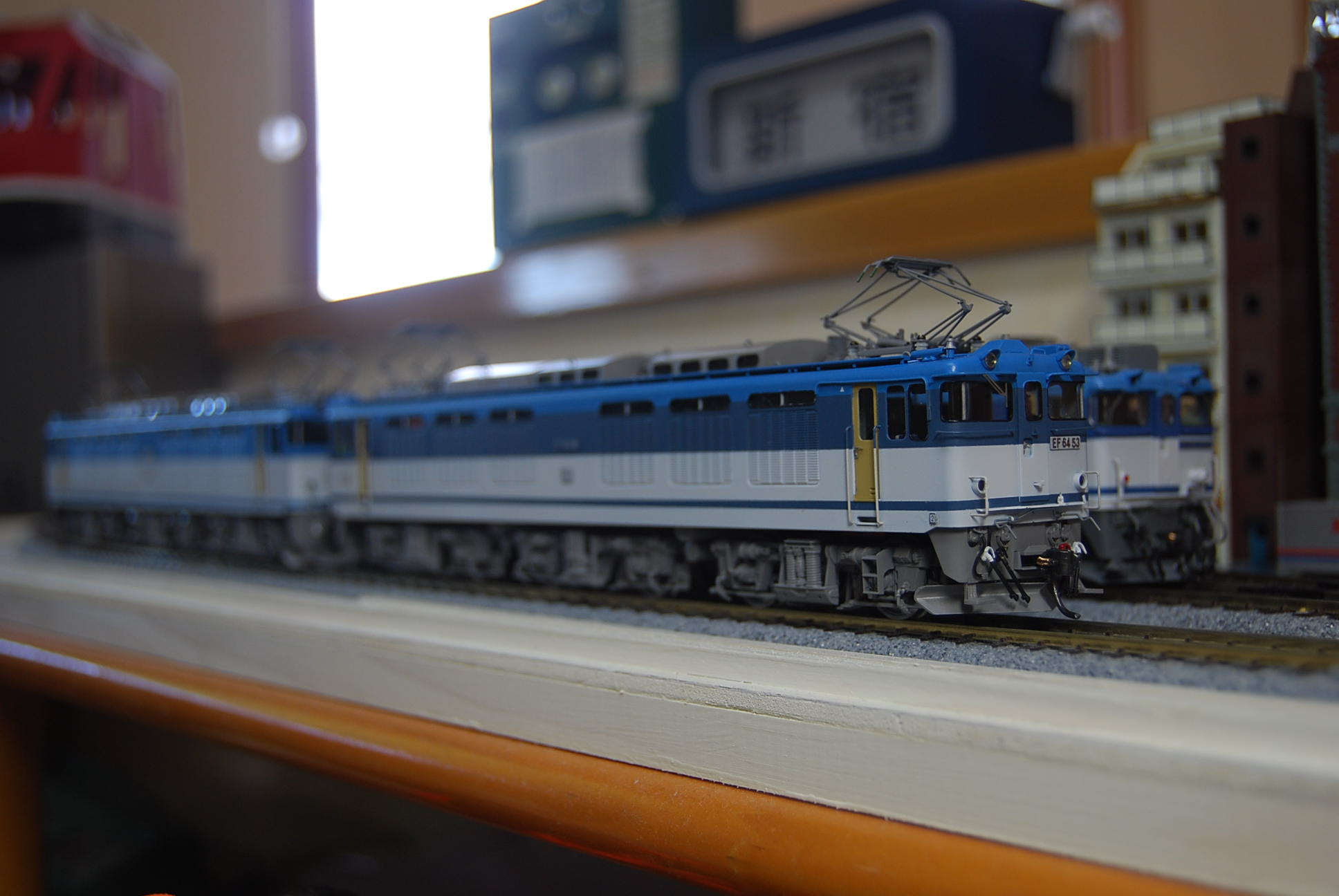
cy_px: 448
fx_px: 1732
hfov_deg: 42.3
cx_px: 670
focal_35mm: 46
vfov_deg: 29.0
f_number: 4.5
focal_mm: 31
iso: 200
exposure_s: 1/50
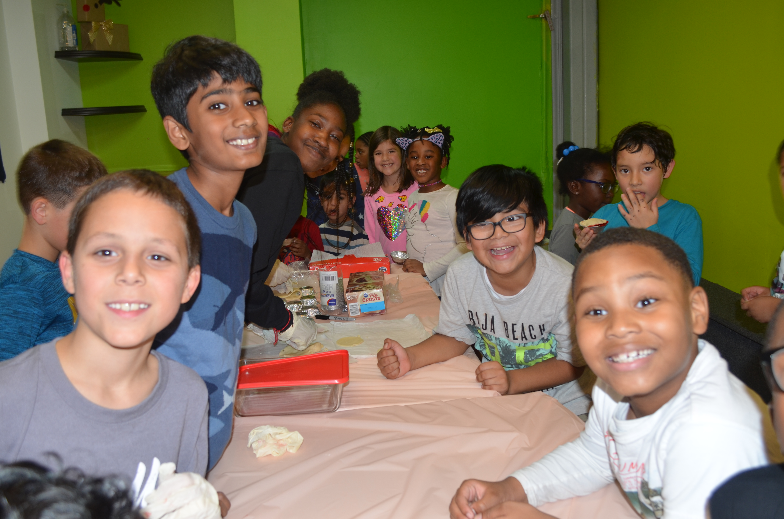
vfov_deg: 39.8
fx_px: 717
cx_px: 392
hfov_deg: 57.3
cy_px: 260
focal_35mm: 33
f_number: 5.6
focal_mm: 22
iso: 200
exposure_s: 1/30
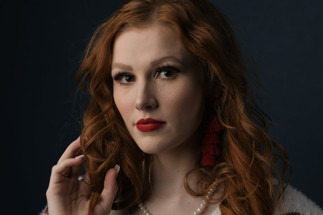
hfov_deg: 15.8
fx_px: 1166
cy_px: 108
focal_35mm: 130
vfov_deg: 10.5
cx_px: 162
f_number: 8
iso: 200
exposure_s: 1/250
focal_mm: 130
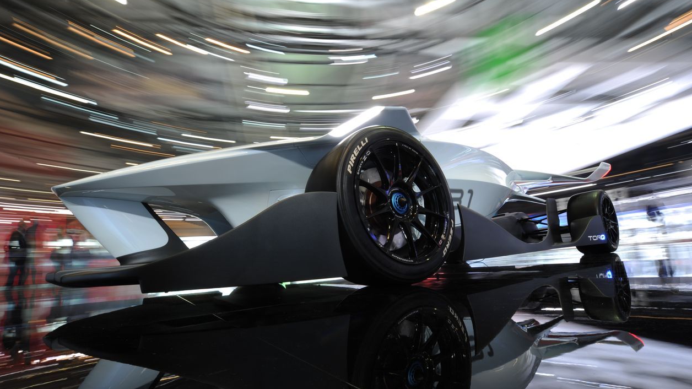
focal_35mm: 16
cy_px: 228
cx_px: 349
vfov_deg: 66.6
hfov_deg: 99.4
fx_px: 294
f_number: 22
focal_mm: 15
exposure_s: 4
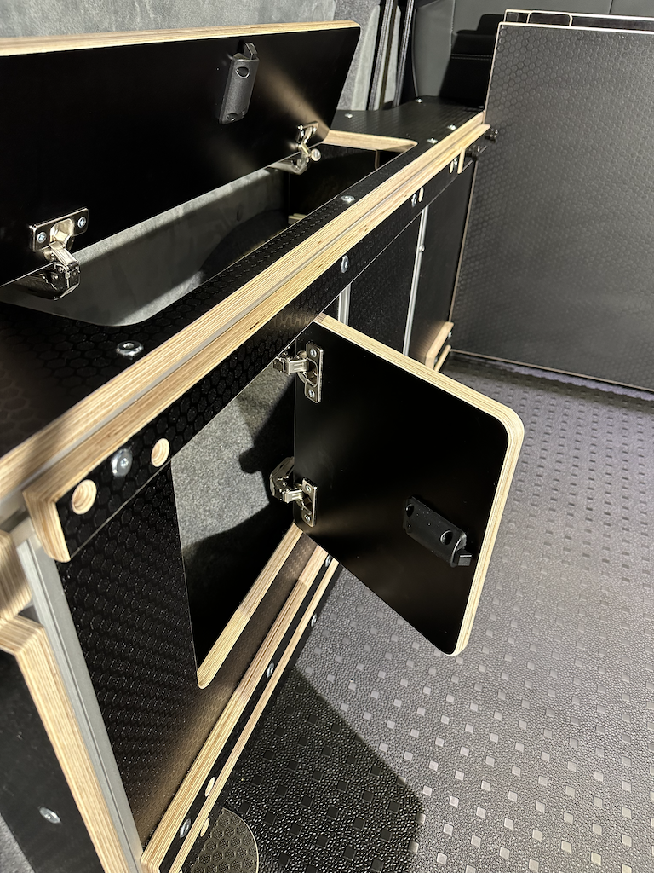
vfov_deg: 71.6
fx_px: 605
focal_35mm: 24
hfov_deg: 56.8
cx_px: 327
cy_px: 436
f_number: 1.78
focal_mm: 6.86
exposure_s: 1/50
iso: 640
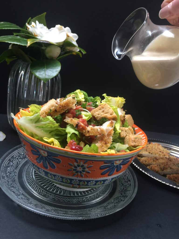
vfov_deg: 61.7
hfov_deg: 48.2
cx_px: 90
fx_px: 200
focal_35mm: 29
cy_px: 120
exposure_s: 1/17
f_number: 2.2
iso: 40
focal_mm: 4.15
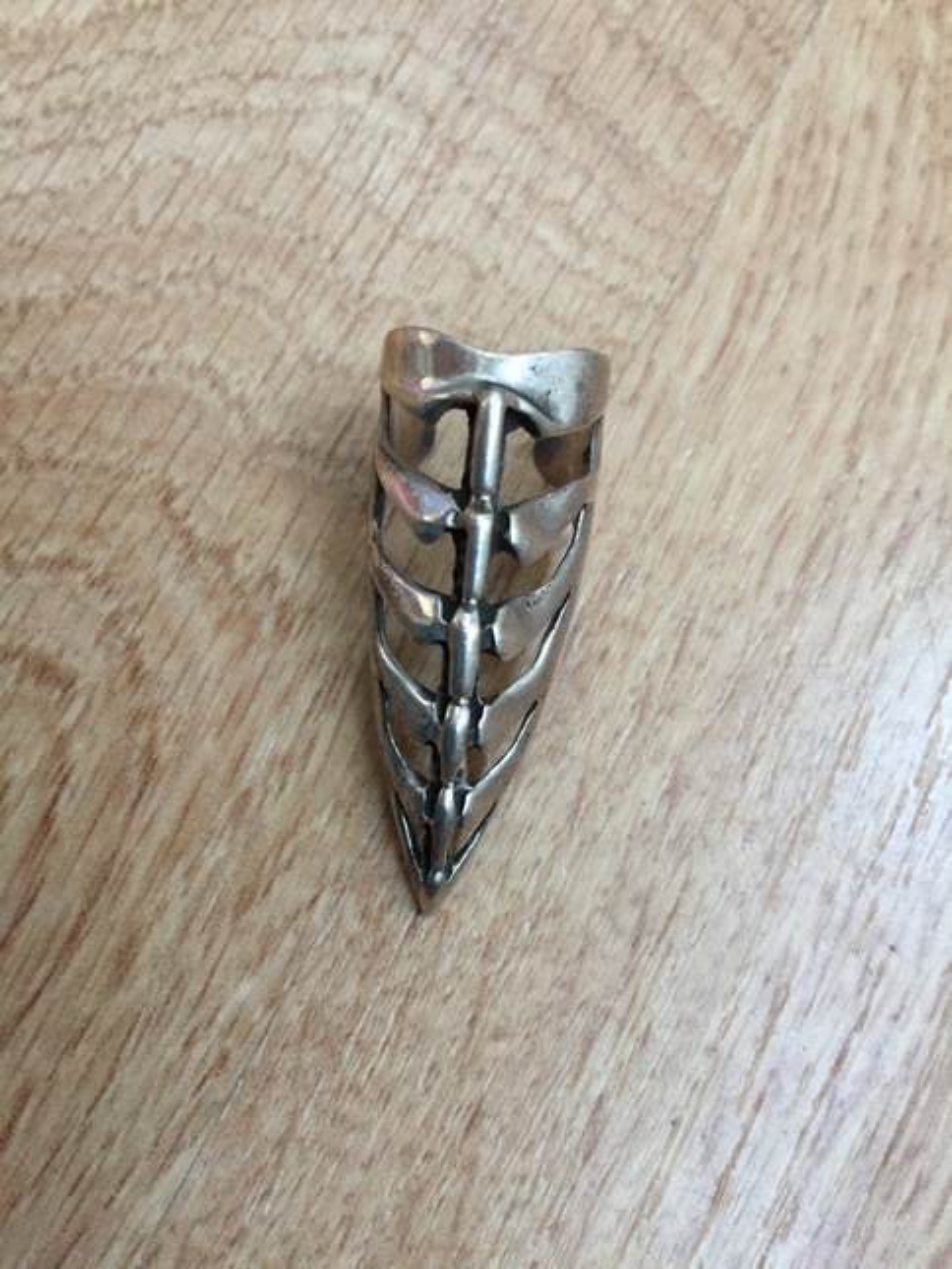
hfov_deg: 48.2
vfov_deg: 61.7
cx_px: 476
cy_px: 634
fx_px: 1063
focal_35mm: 29
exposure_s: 1/17
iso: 250
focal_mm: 4.15
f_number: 2.2
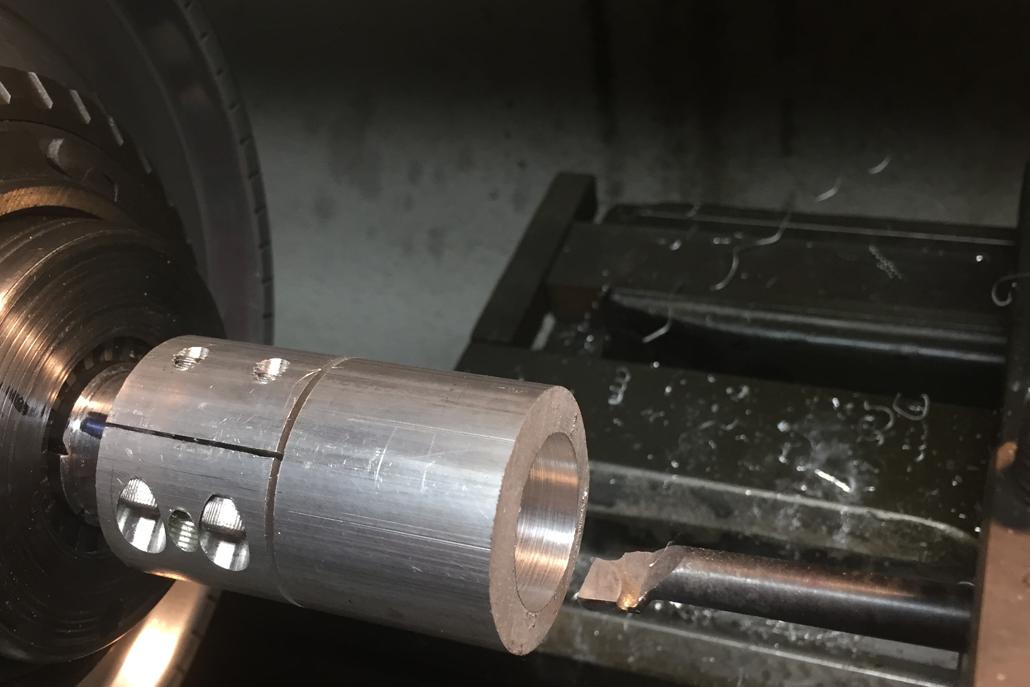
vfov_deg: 32.6
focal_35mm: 41
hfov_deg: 47.4
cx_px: 524
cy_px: 354
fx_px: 1173
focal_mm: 4.15
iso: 80
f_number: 2.2
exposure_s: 1/30
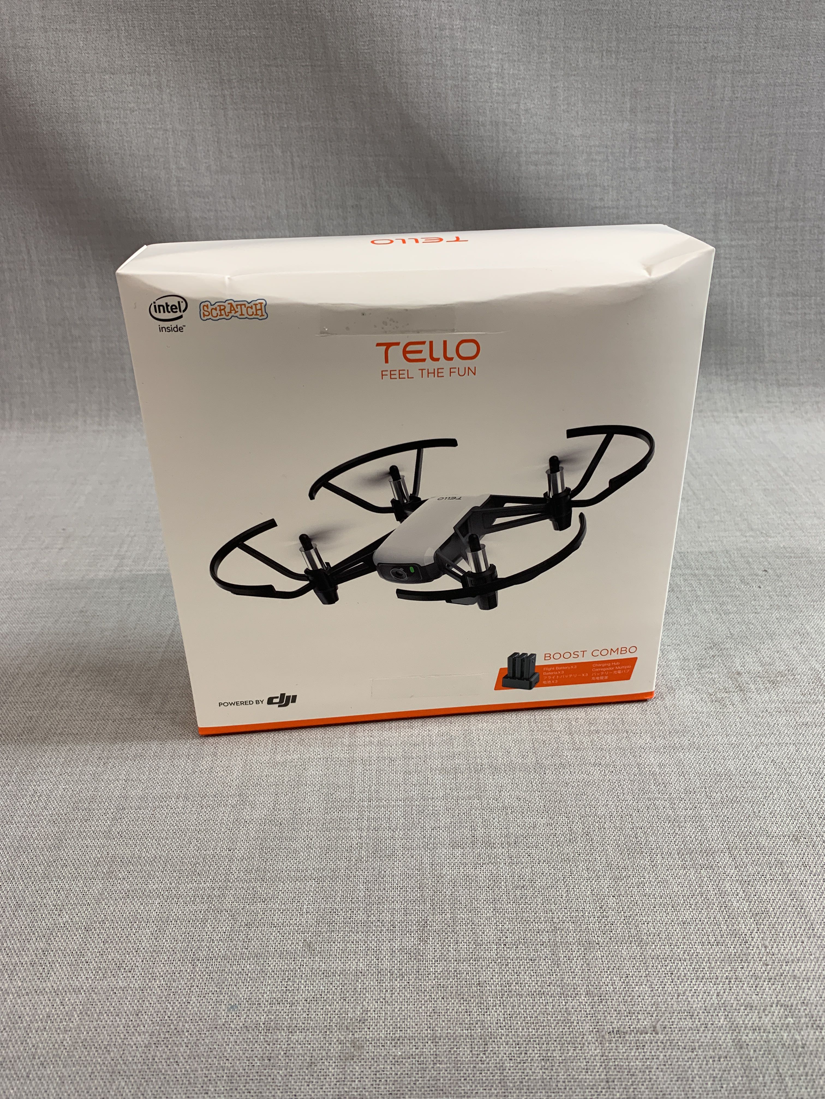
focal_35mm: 26
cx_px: 412
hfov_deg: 53.1
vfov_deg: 67.3
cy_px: 550
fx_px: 826
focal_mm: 4.25
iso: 64
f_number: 1.8
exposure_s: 1/100
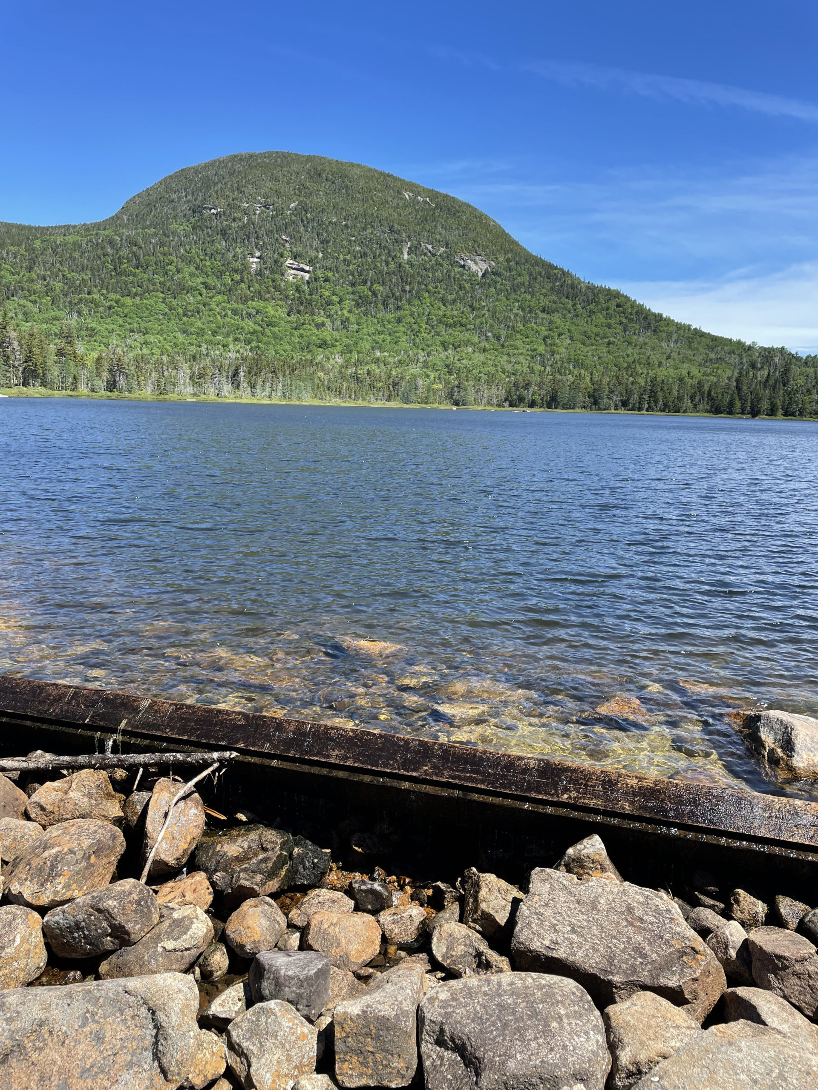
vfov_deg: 67.3
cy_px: 545
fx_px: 819
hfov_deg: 53.1
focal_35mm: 26
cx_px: 409
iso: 32
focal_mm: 4.2
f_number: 1.6
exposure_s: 1/1575
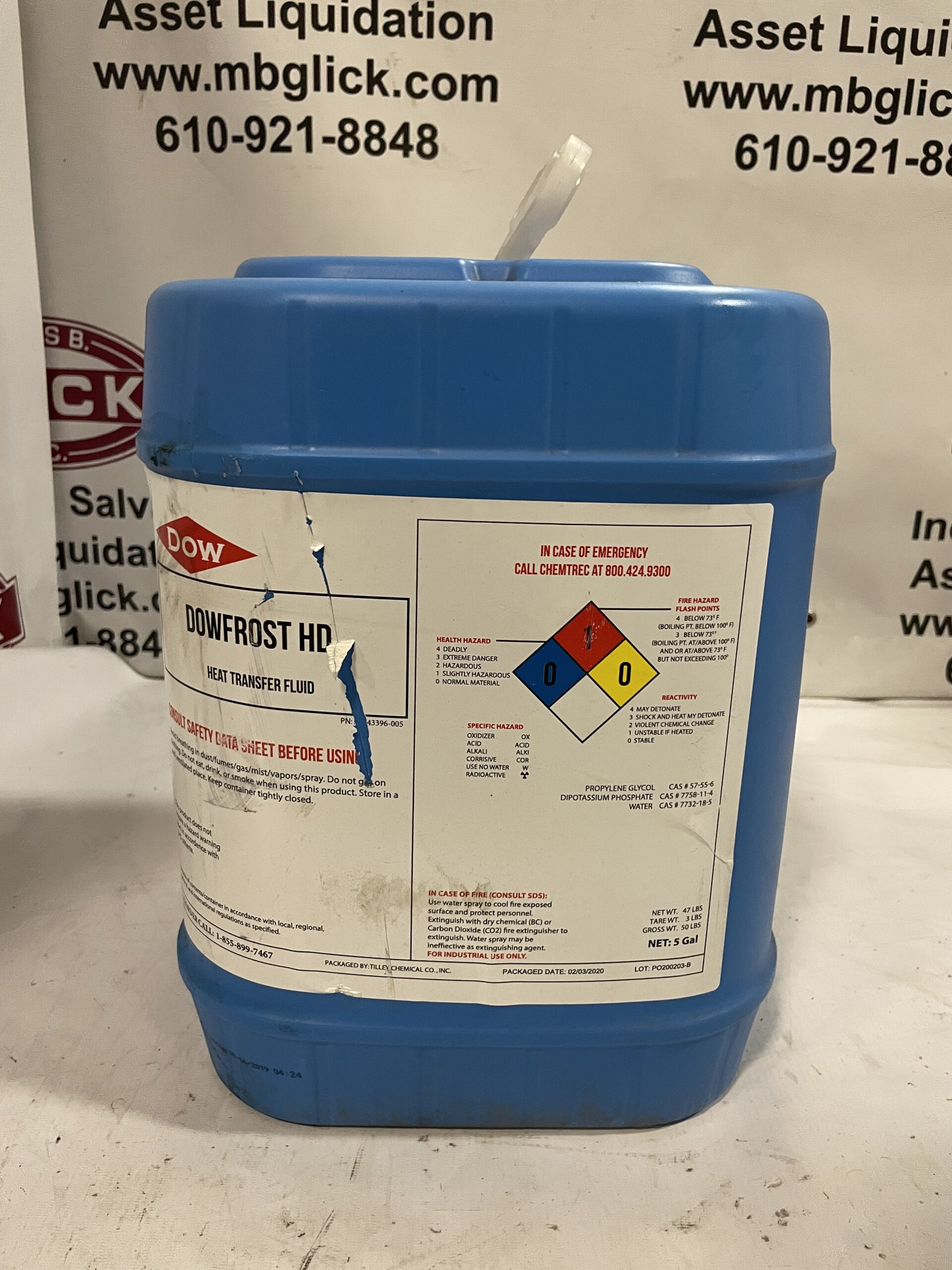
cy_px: 635
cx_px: 476
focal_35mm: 26
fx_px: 953
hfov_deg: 53.1
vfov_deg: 67.3
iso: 320
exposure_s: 1/60
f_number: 1.6
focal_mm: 4.2
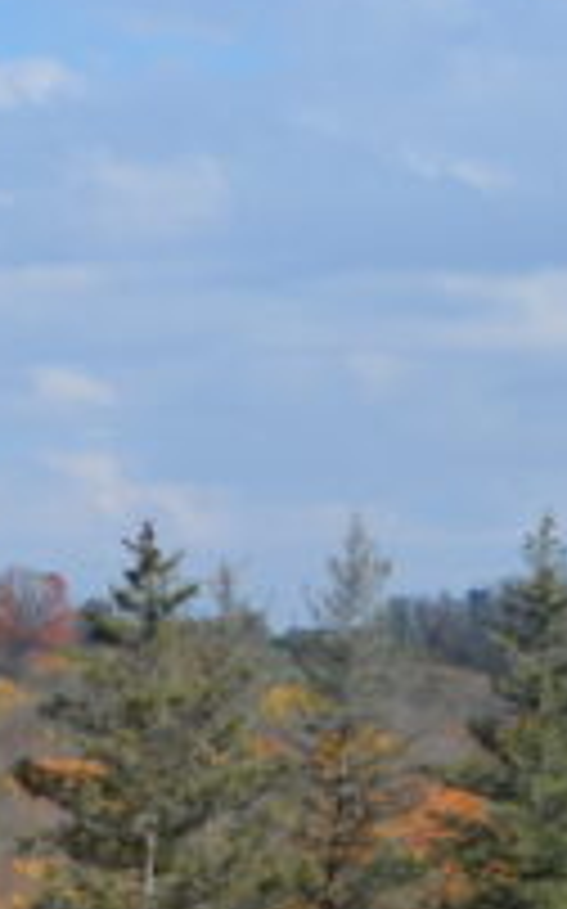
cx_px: -1498
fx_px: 8443
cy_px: 814
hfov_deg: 3.7
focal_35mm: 341
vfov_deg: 6.2
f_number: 8
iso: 100
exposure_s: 1/250
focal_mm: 44
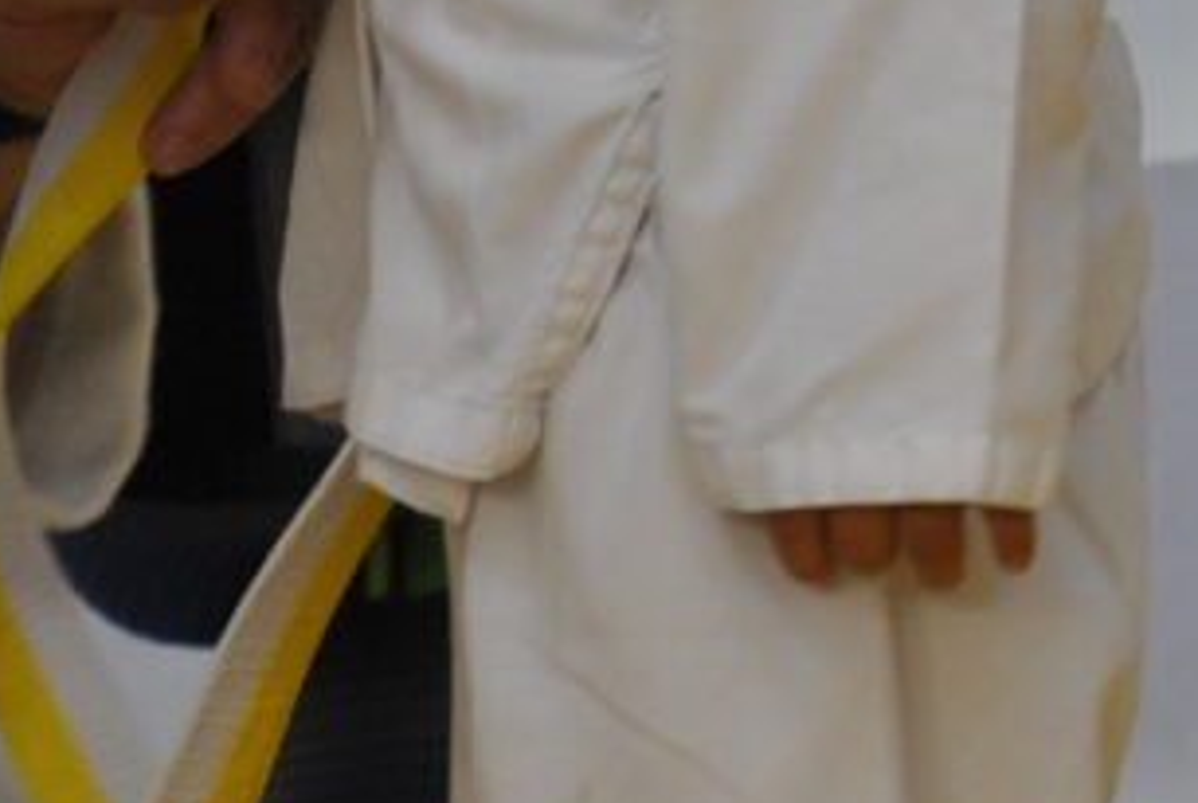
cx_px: -583
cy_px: 347
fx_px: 10031
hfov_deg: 6.7
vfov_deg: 4.6
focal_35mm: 301
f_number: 4.5
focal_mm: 30
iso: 200
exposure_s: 1/30
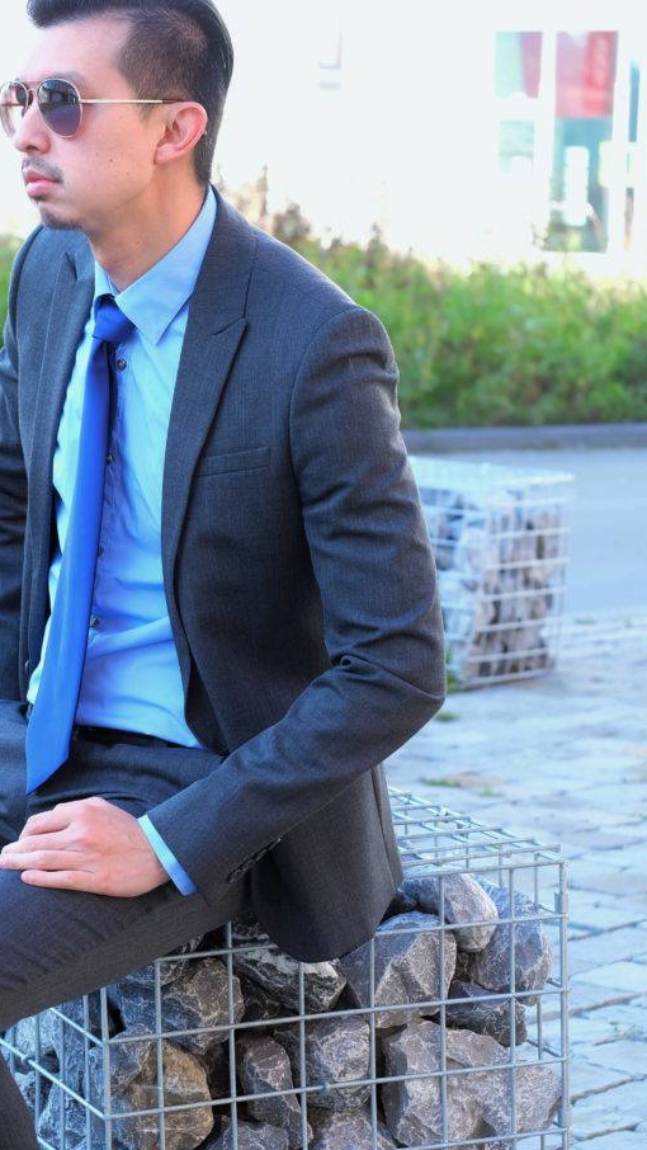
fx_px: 3170
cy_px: 679
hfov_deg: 11.6
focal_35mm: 104
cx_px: 167
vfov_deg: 20.5
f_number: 4.5
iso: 200
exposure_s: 1/58
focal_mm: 50
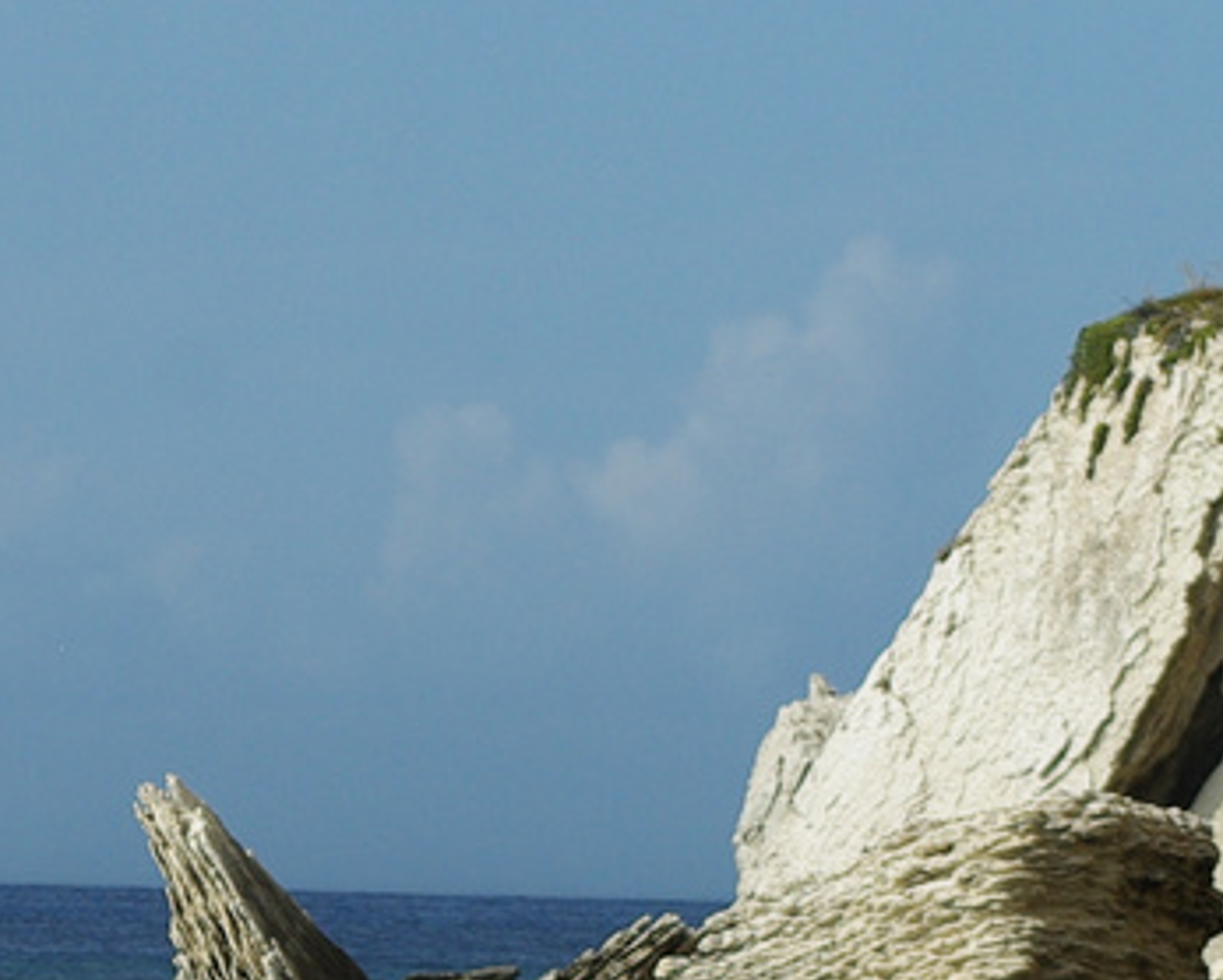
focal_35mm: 358
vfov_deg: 4.3
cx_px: 301
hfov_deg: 5.4
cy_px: 1012
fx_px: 12965
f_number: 8
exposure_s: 1/250
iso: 100
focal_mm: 55
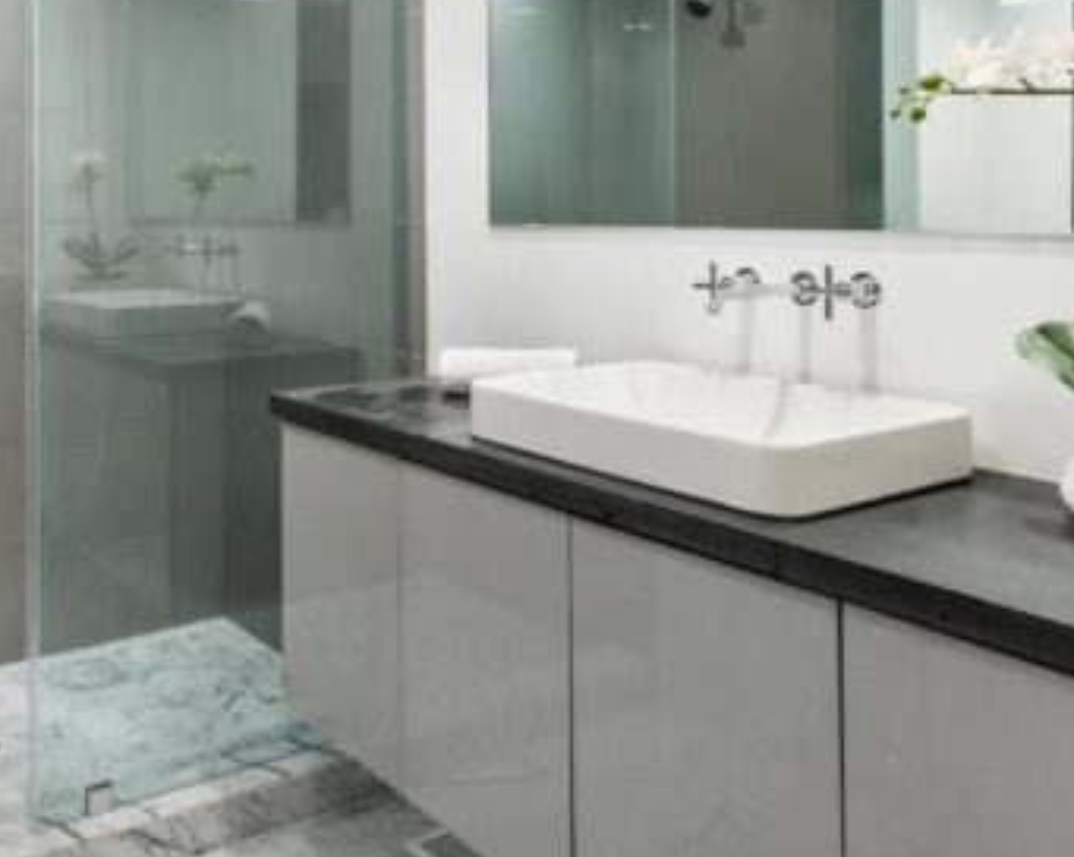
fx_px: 1143
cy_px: 210
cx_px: 321
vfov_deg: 39.9
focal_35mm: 36
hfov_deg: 49.1
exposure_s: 1/20
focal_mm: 17
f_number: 10
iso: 100
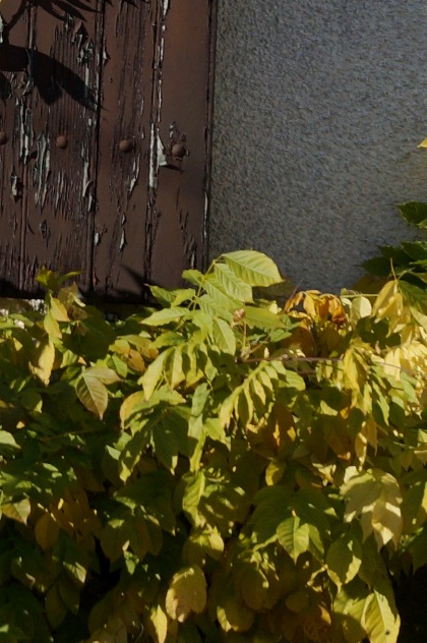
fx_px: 10874
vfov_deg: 3.4
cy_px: -309
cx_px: -355
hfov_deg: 2.2
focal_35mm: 610
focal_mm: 109
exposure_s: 1/1600
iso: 200
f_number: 6.3
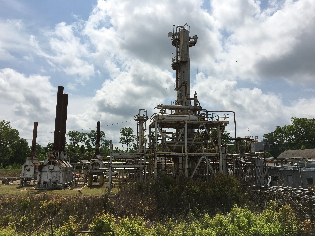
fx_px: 264
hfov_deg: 61.7
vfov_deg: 48.2
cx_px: 158
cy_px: 118
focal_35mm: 29
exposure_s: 1/3344
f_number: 2.2
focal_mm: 4.15
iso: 25
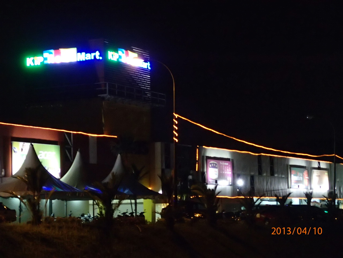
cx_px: 172
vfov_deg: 14.8
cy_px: 129
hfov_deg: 19.6
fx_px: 991
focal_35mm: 100
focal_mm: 18
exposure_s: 1/13
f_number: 4.9
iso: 1600
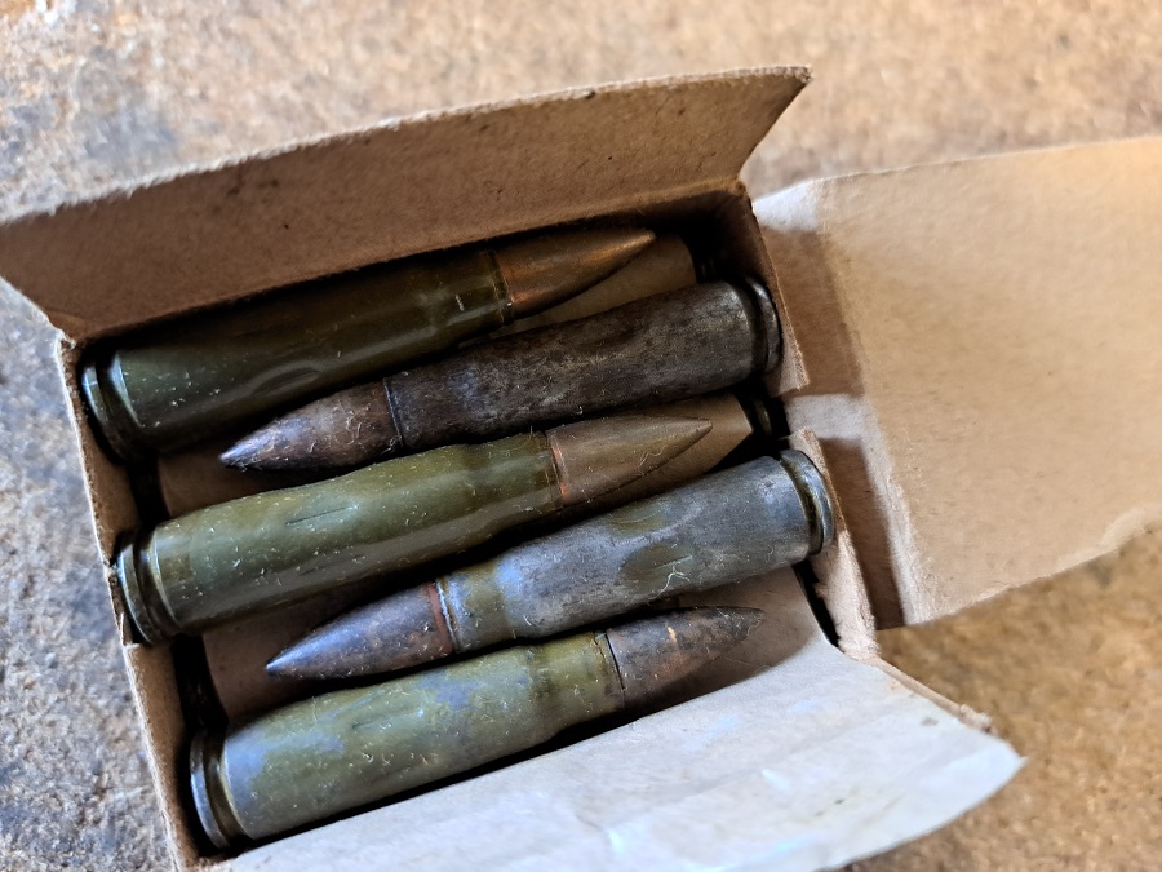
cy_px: 436
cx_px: 581
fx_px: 806
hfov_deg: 71.6
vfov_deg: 56.8
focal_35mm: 24
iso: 400
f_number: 1.8
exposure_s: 1/25
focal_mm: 5.23
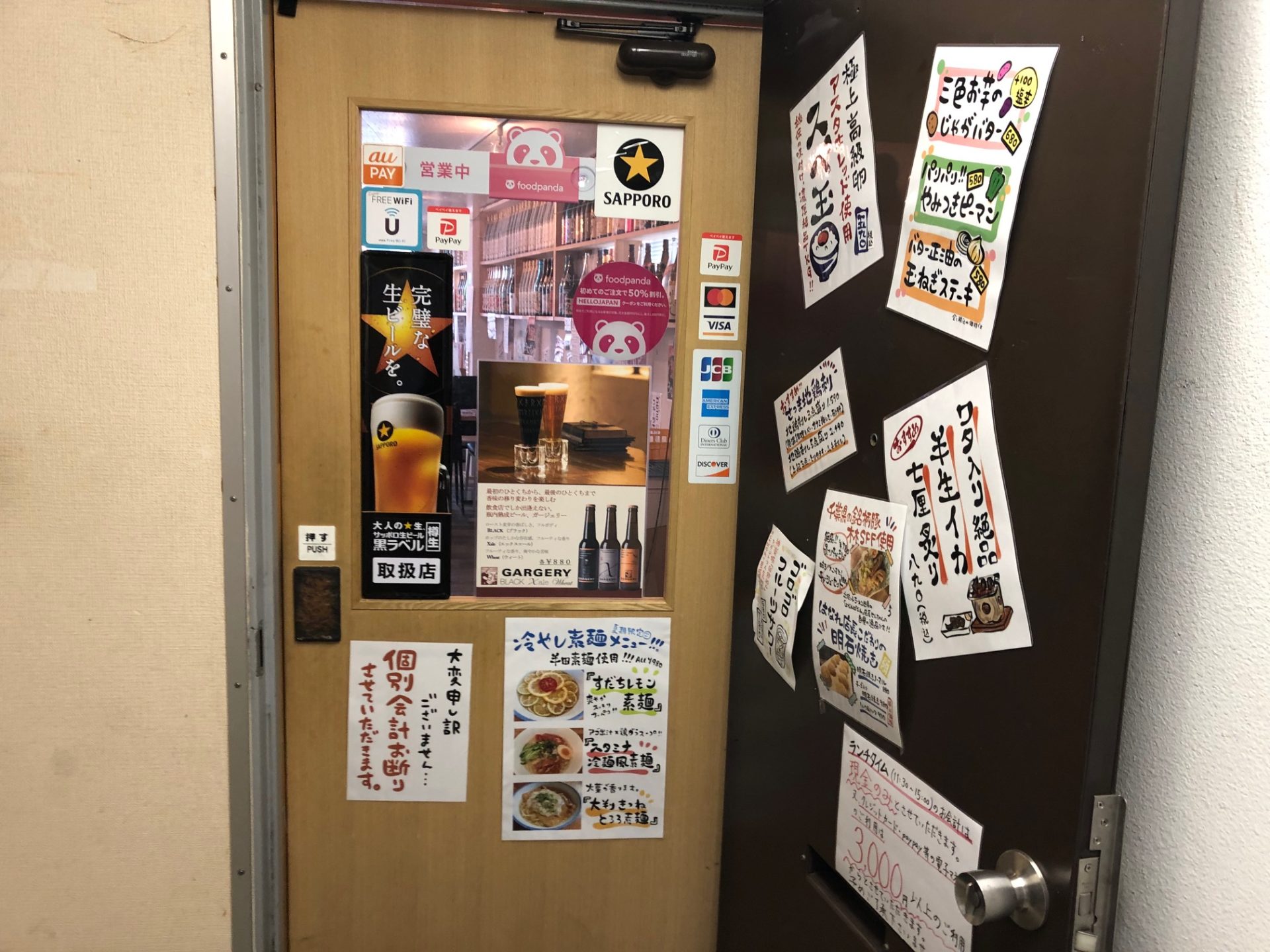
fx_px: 1027
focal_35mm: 28
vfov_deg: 49.7
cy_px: 476
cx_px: 635
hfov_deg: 63.4
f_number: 1.8
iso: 40
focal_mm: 3.99
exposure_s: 1/20
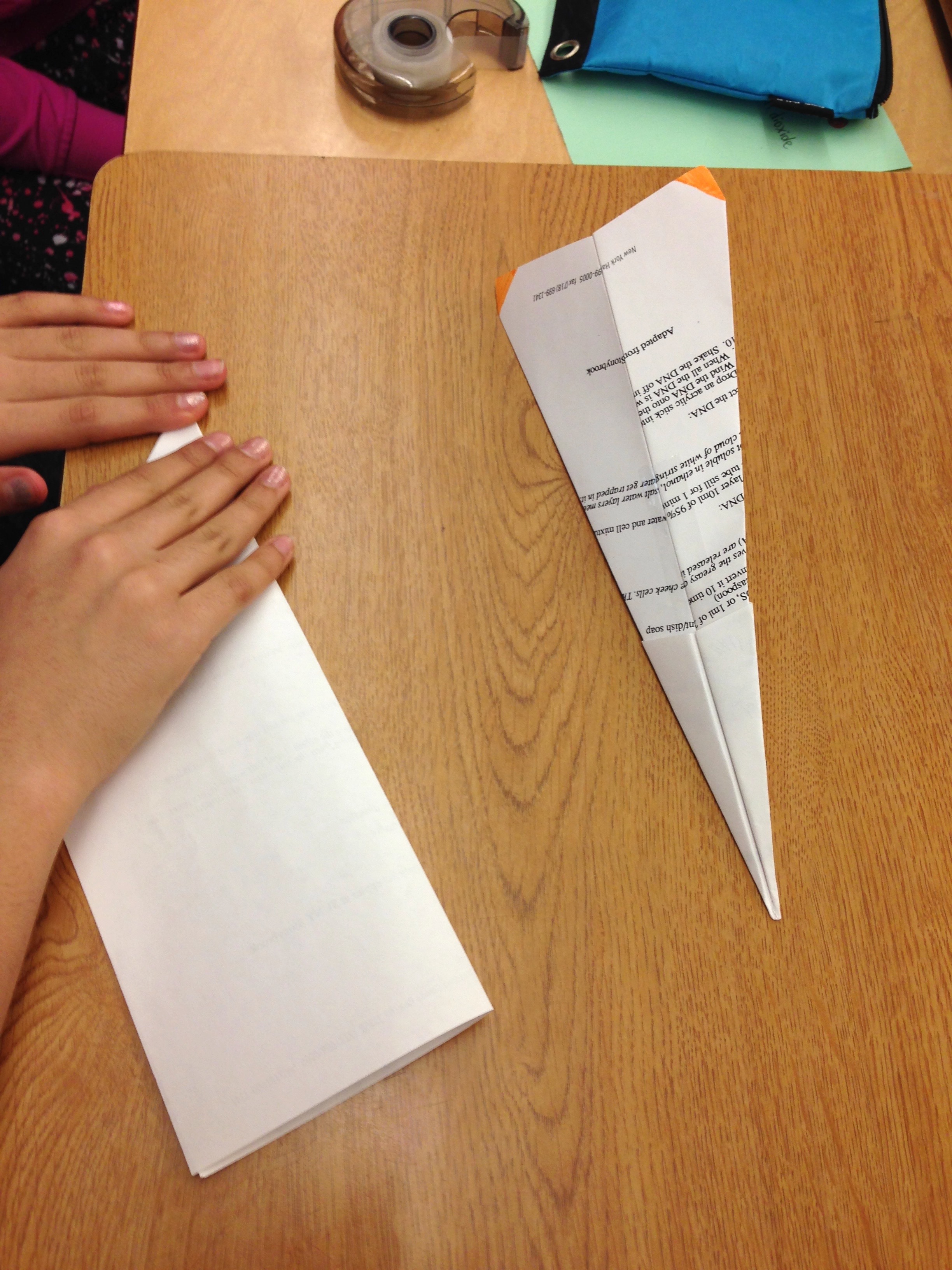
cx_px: 476
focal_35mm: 33
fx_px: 1210
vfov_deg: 55.4
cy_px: 635
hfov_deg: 42.9
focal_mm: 4.12
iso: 50
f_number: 2.4
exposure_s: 1/20
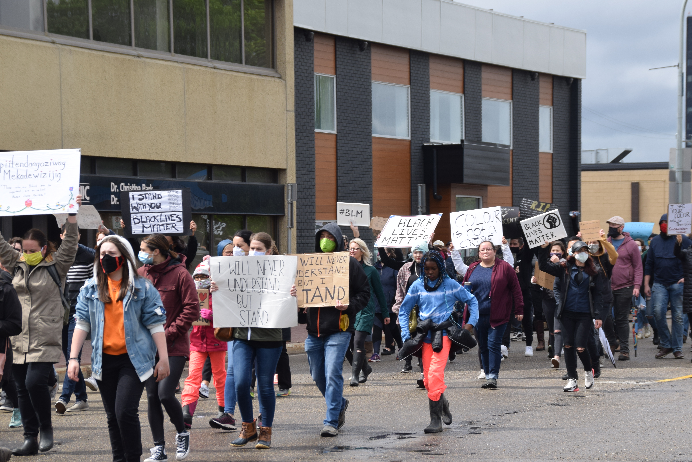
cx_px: 387
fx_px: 2684
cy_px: 240
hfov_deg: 14.7
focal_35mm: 140
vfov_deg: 9.8
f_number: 9
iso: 200
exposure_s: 1/320
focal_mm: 75
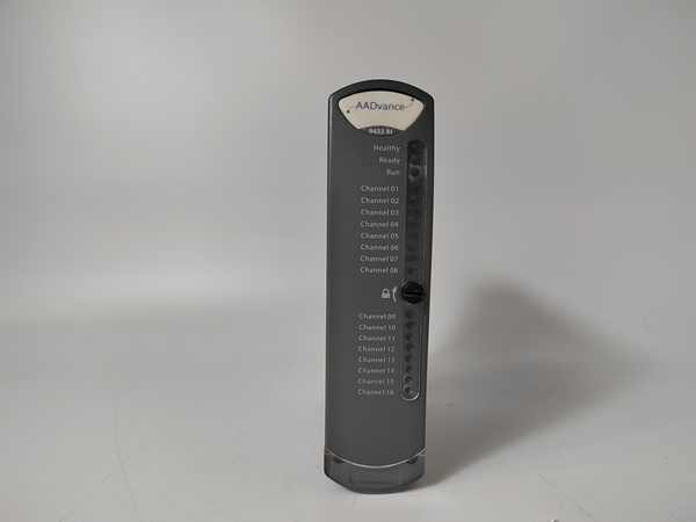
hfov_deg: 73.9
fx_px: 462
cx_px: 348
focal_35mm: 23
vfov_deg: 58.9
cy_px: 261
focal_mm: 5.52
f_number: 1.9
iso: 286
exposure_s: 1/100
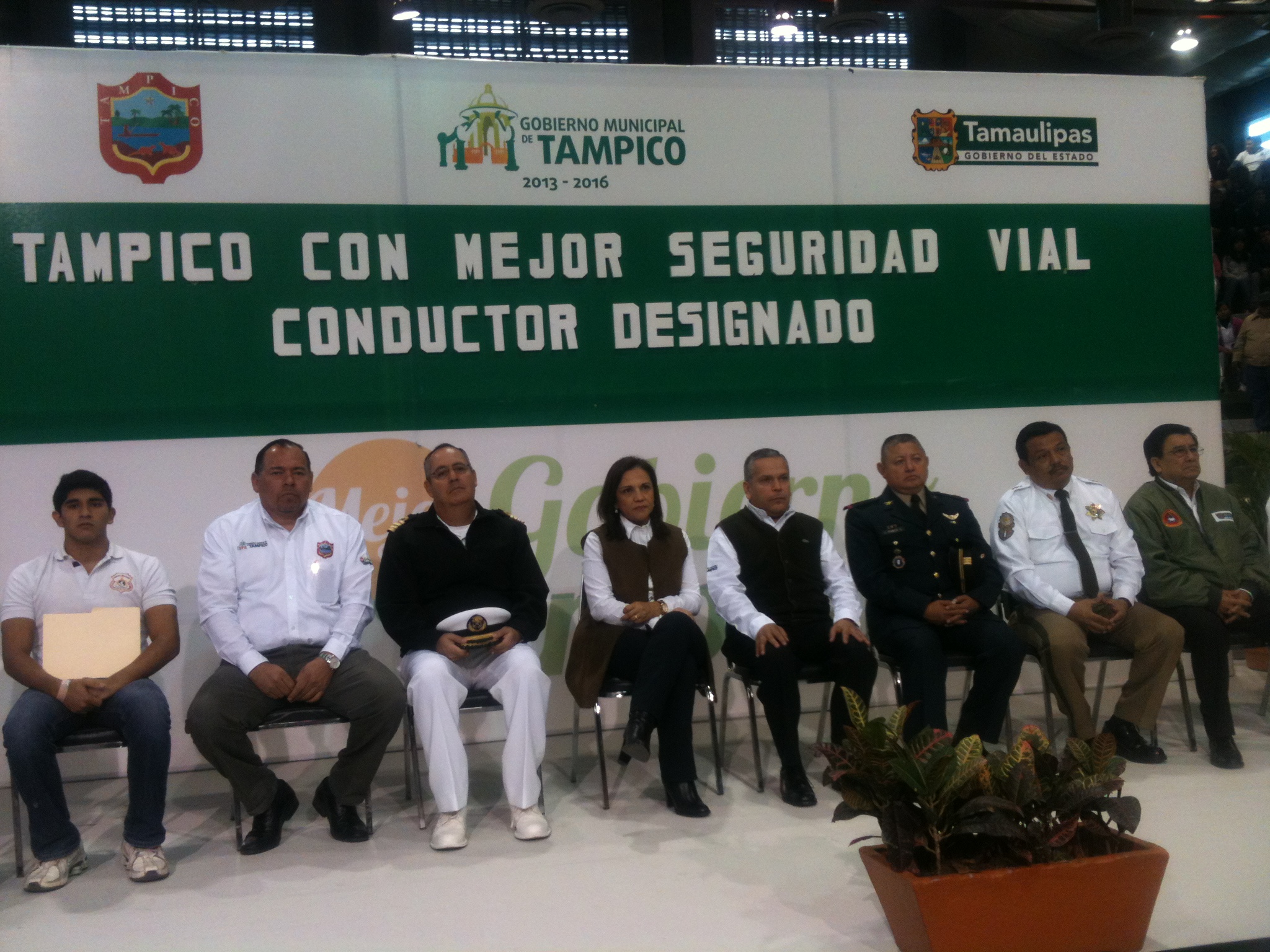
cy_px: 476
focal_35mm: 35
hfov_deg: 52.6
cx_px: 635
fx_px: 1284
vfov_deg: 40.7
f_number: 2.8
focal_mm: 3.85
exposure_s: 1/24
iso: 80
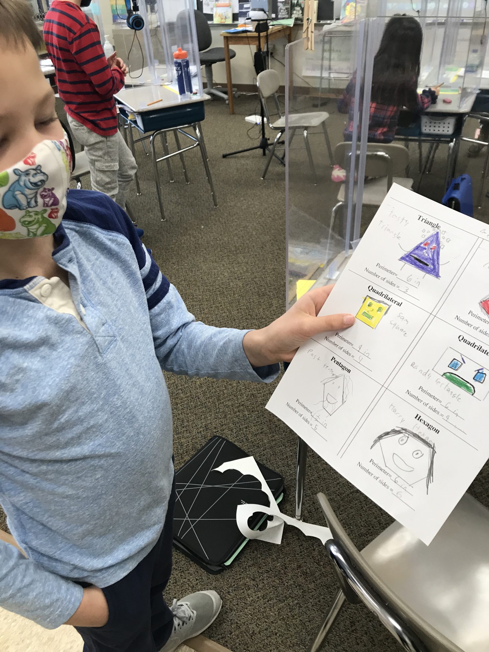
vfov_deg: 63.4
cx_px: 244
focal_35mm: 28
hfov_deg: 49.7
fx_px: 527
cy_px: 326
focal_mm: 3.99
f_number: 1.8
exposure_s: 1/40
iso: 20
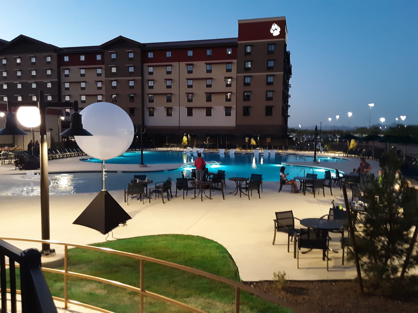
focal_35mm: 28
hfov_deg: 63.4
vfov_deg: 49.7
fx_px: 338
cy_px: 156
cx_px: 209
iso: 200
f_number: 1.9
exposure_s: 1/30
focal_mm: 2.91
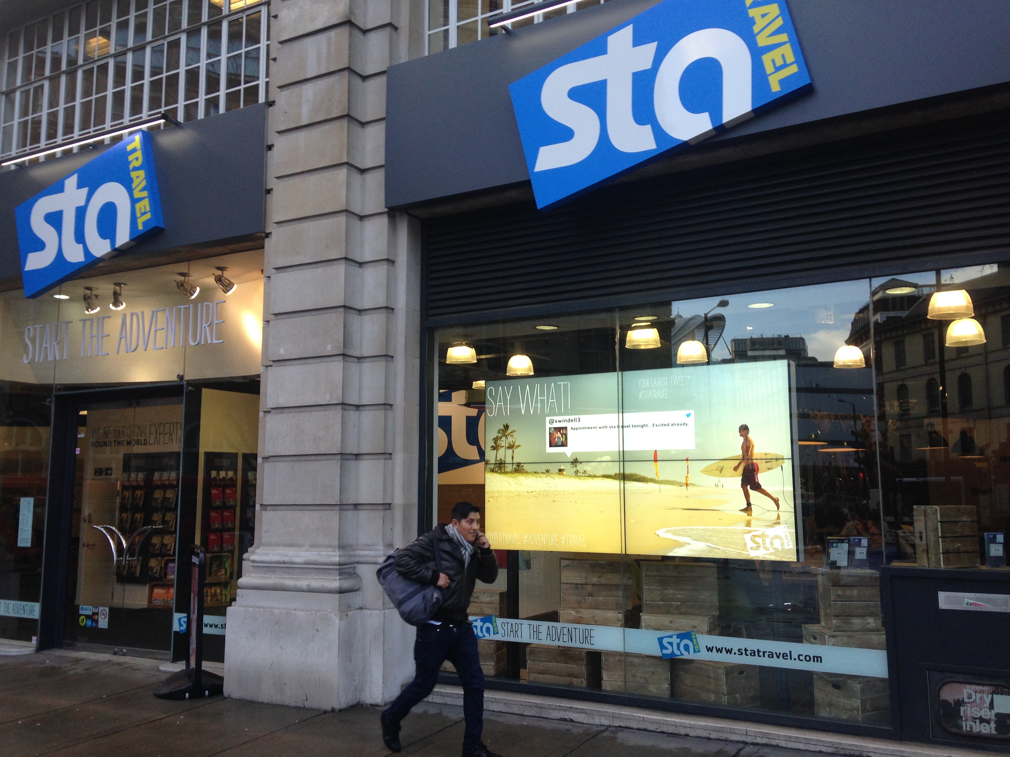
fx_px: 963
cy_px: 378
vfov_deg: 42.9
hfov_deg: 55.4
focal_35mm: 33
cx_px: 505
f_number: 2.4
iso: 64
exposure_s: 1/120
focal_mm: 4.12
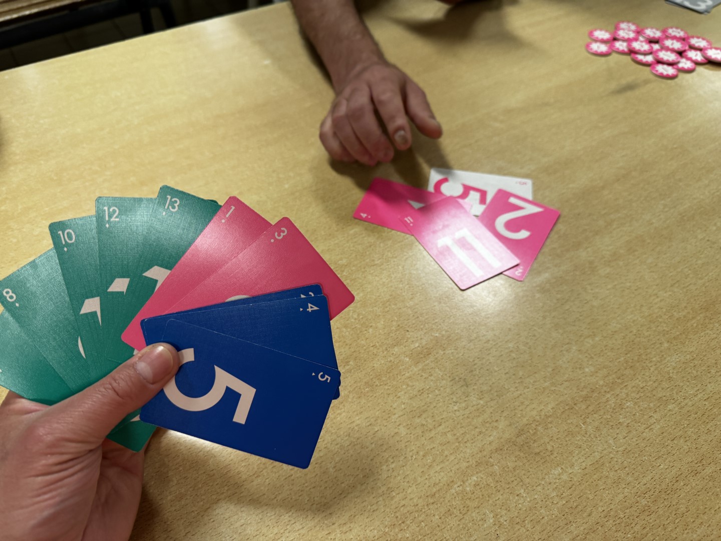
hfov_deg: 71.6
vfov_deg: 56.8
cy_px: 270
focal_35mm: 24
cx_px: 360
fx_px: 500
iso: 200
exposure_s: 1/121
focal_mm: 6.76
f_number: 1.78
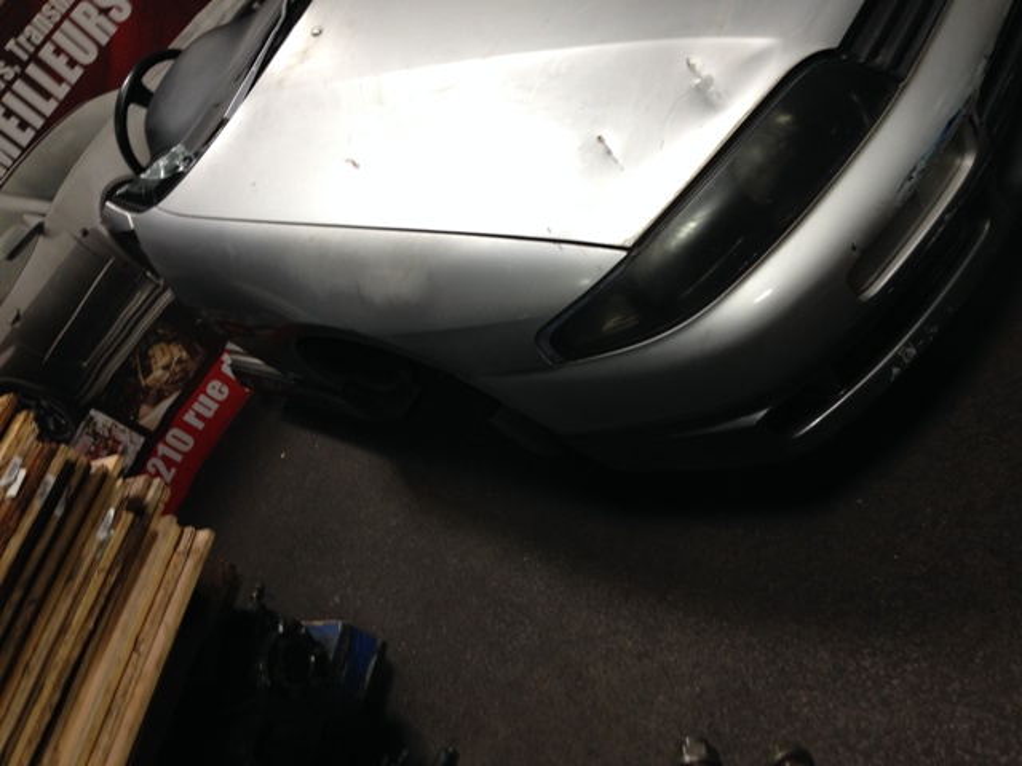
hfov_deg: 55.4
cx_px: 511
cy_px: 383
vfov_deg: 42.9
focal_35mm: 33
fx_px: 974
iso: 100
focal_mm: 4.12
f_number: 2.4
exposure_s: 1/20
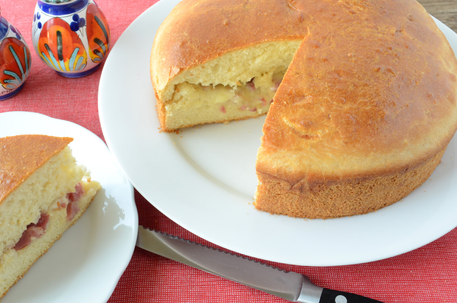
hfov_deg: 42.0
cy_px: 151
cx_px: 225
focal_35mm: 47
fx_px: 595
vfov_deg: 28.5
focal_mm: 26
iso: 400
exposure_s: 1/25
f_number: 9
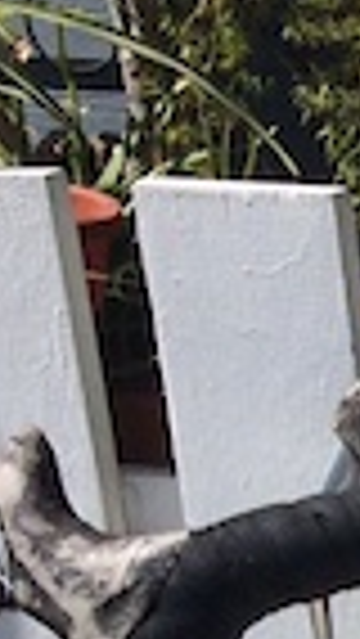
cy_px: 1269
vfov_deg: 11.0
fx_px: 3017
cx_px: 1552
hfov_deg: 5.7
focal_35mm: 178
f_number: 2.2
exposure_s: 1/2933
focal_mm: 4.15
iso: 32
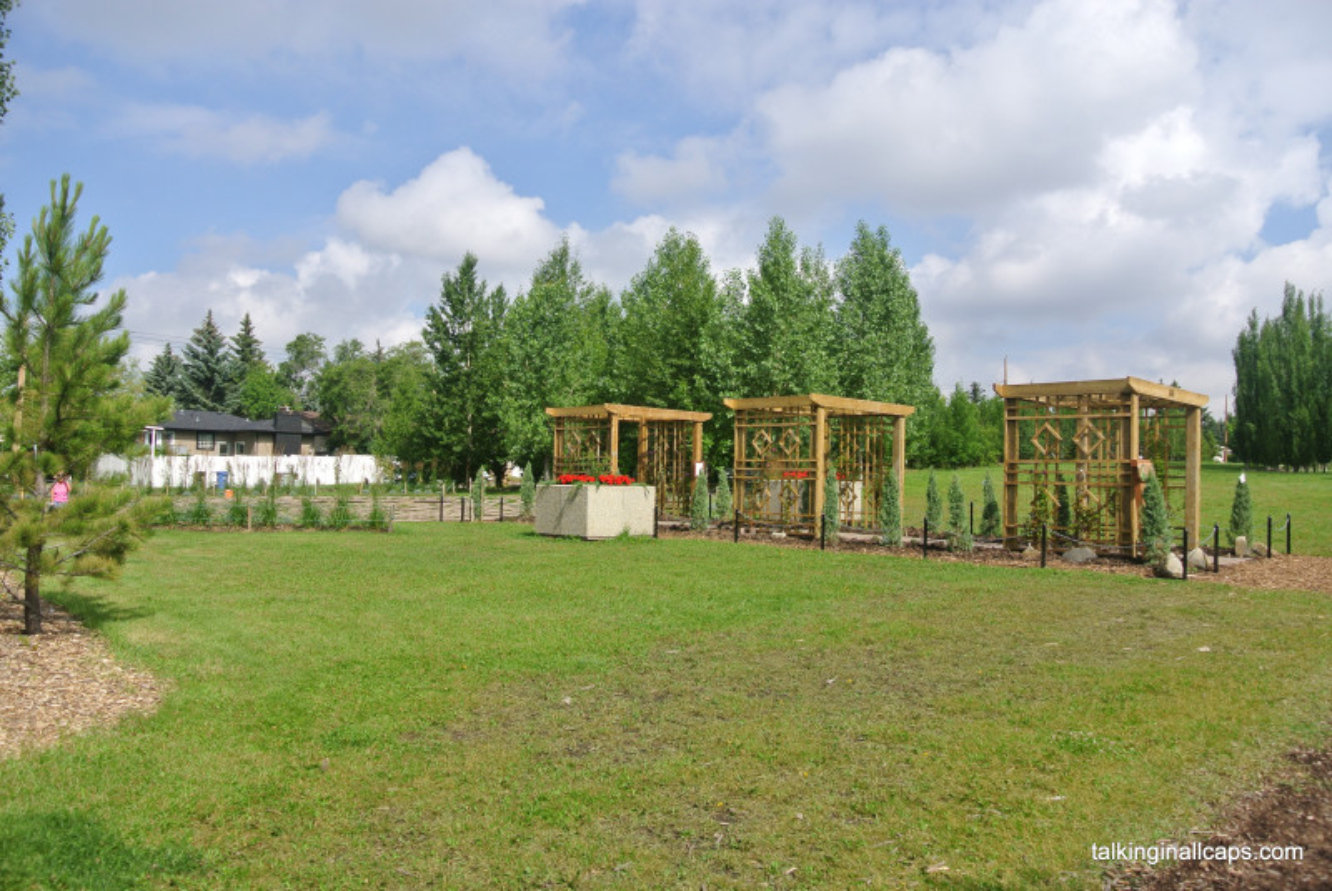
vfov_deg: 48.0
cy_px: 446
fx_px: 1000
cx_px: 666
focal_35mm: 27
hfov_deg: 67.3
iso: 100
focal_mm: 10
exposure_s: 1/640
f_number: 4.5
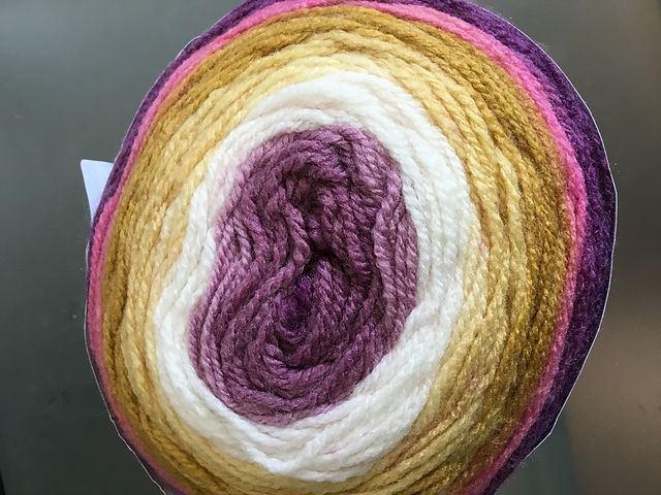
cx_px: 330
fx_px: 592
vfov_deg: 45.4
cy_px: 248
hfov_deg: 58.4
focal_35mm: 31
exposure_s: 1/30
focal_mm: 3.3
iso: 25
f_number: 2.4
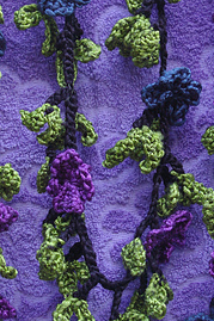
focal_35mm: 92
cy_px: 135
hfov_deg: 14.9
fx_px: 821
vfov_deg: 22.2
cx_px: 100
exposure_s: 1/90
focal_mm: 33
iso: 800
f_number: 5.6
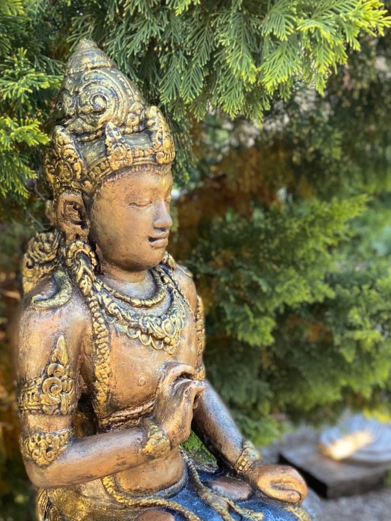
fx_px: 663
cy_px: 414
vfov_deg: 41.2
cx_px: 137
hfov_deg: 32.7
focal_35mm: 44
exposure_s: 1/110
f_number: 1.8
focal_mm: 4.25
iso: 125
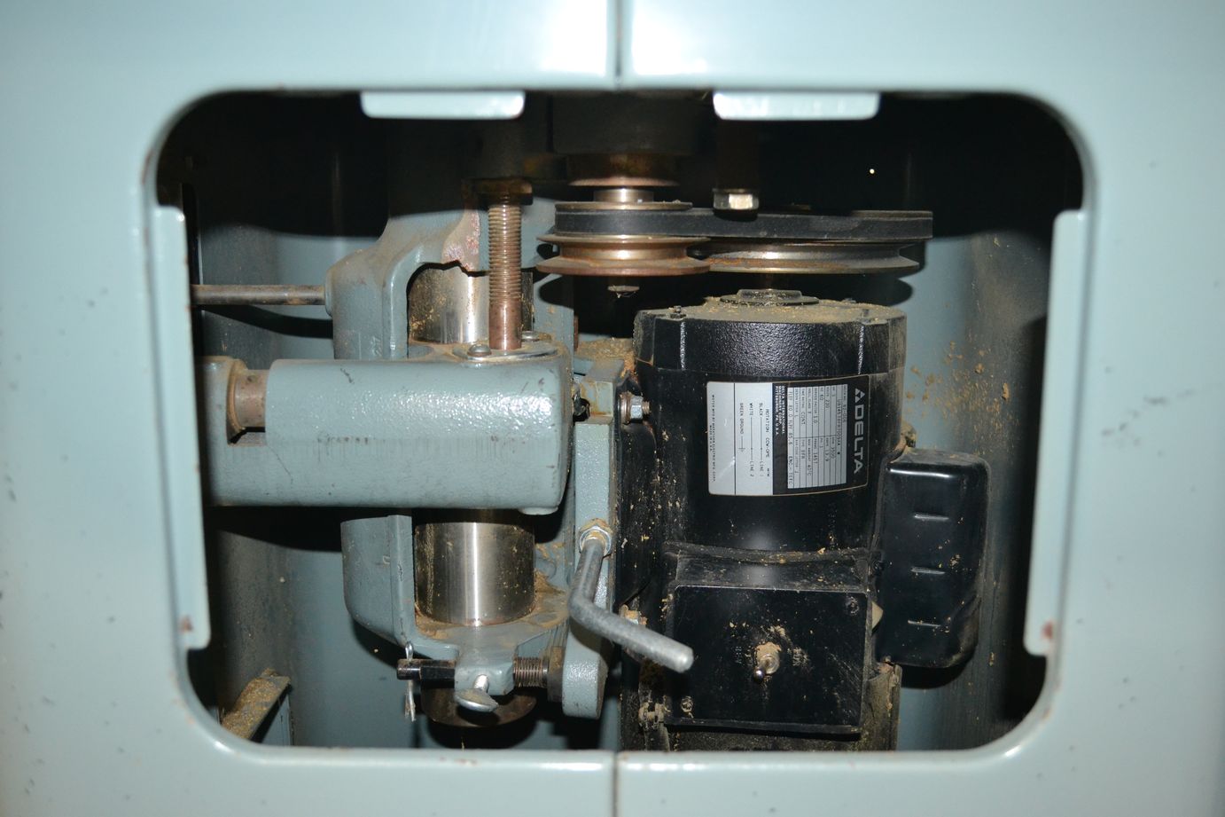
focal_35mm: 33
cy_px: 408
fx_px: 1123
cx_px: 612
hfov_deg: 57.2
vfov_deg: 40.0
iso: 1600
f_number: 4
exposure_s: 1/60
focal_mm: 22
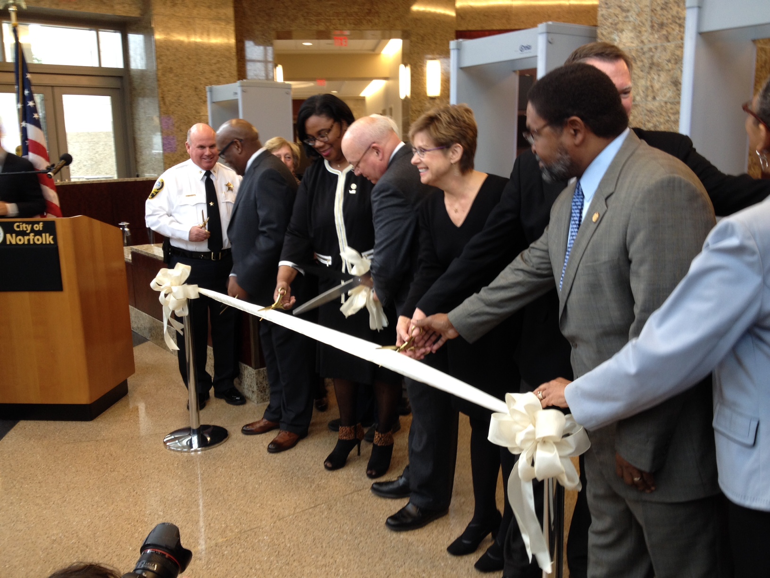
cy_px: 289
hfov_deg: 52.6
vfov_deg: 40.7
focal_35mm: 35
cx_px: 385
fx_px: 779
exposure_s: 1/20
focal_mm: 4.28
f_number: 2.4
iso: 50
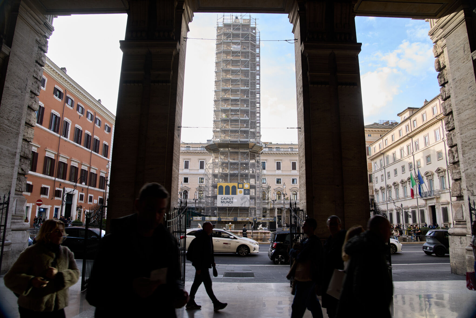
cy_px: 159
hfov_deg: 73.7
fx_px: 317
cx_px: 238
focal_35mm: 24
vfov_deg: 53.1
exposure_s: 1/60
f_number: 5.6
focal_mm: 24
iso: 100
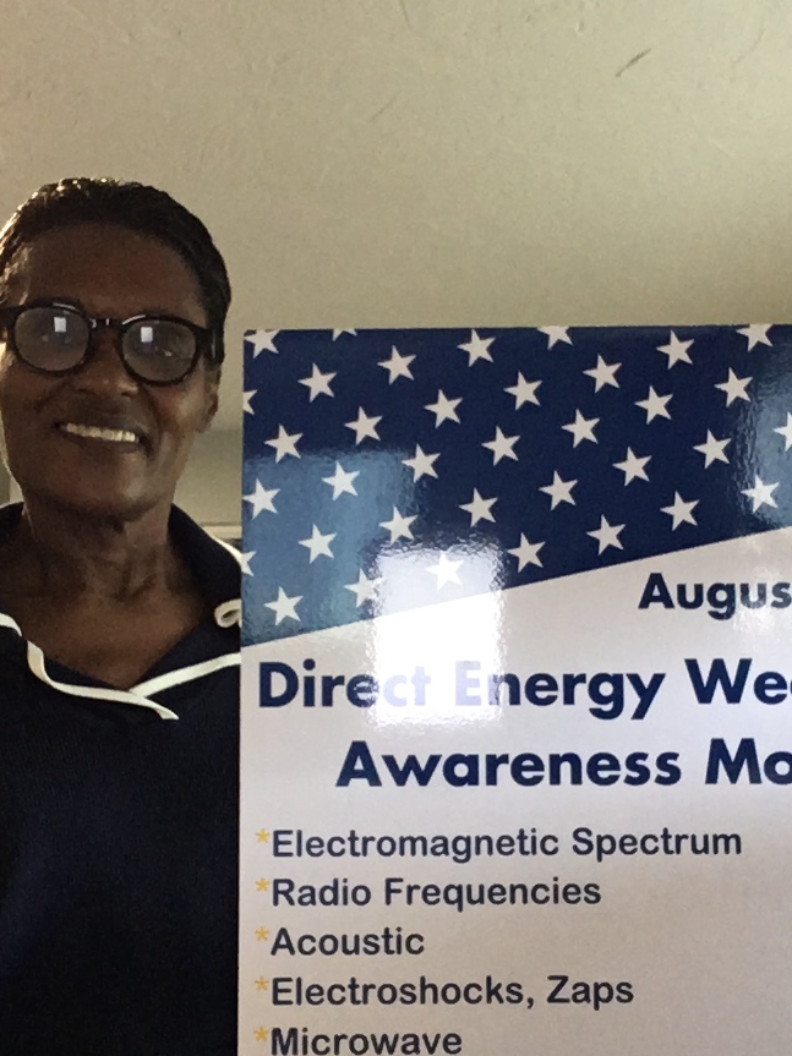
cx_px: 435
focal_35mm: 46
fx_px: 1404
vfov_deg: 41.2
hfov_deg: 31.5
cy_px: 581
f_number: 2.4
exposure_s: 1/30
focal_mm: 2.15
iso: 200
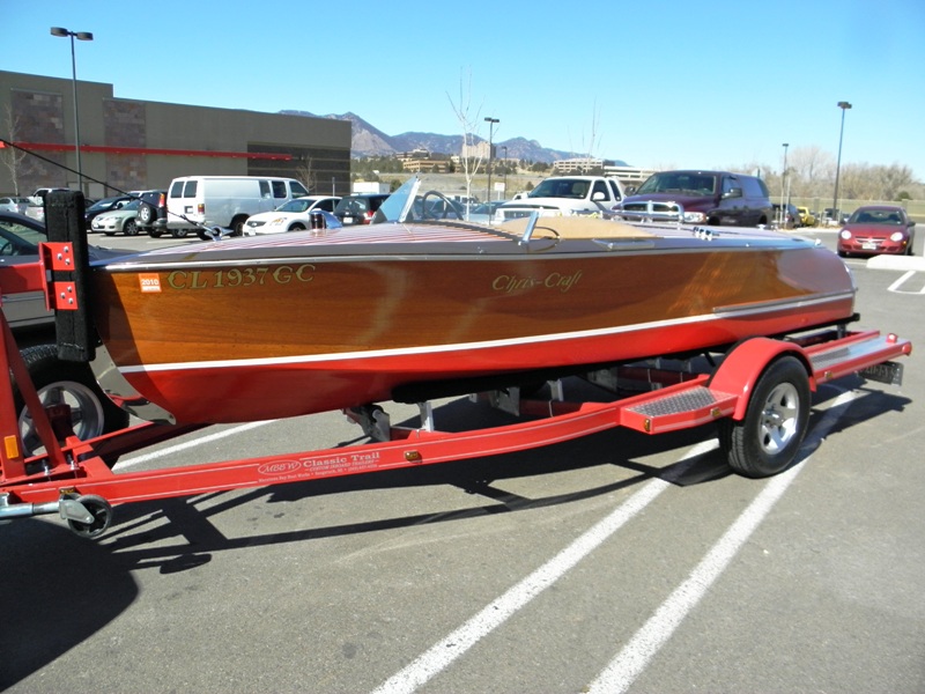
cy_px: 347
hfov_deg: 63.4
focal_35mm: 28
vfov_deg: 49.7
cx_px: 462
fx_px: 748
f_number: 7
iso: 160
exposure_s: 1/250
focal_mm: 5
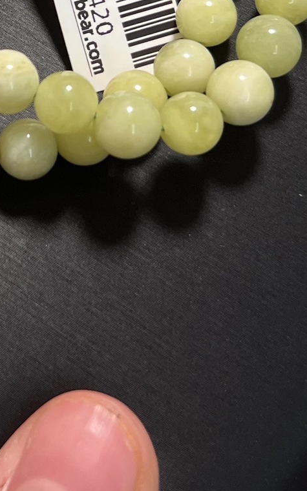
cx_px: -47
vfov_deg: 23.1
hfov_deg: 14.6
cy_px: 28
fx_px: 1165
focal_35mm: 87
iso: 100
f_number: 1.5
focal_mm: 5.7
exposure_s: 1/100
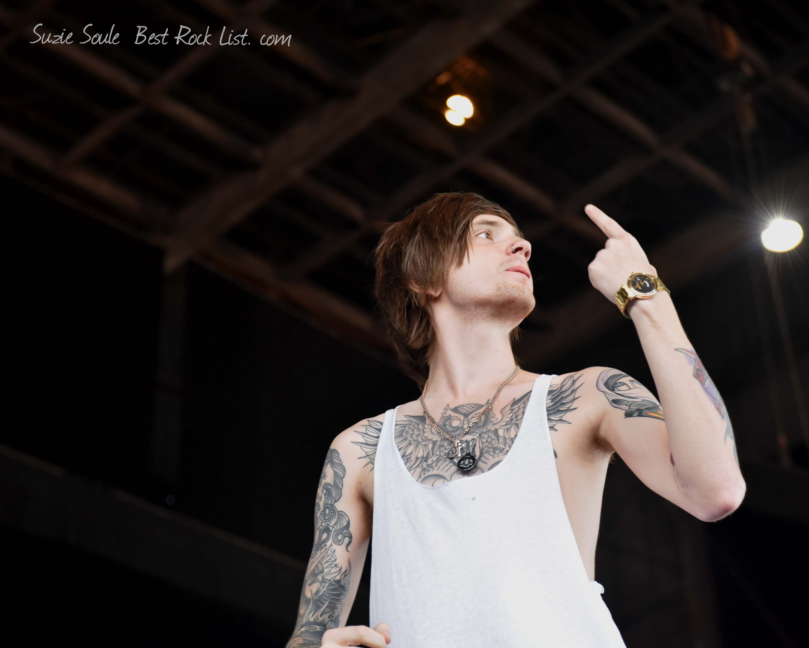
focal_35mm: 79
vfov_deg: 19.4
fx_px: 1892
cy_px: 324
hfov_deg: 24.1
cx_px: 473
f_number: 4
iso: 4000
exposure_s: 1/250
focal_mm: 70
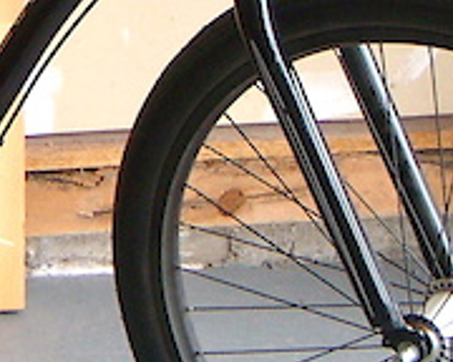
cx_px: -93
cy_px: 10
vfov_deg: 9.3
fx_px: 2212
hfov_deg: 11.5
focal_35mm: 165
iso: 64
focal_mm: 6.4
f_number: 3.5
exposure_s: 1/56.8
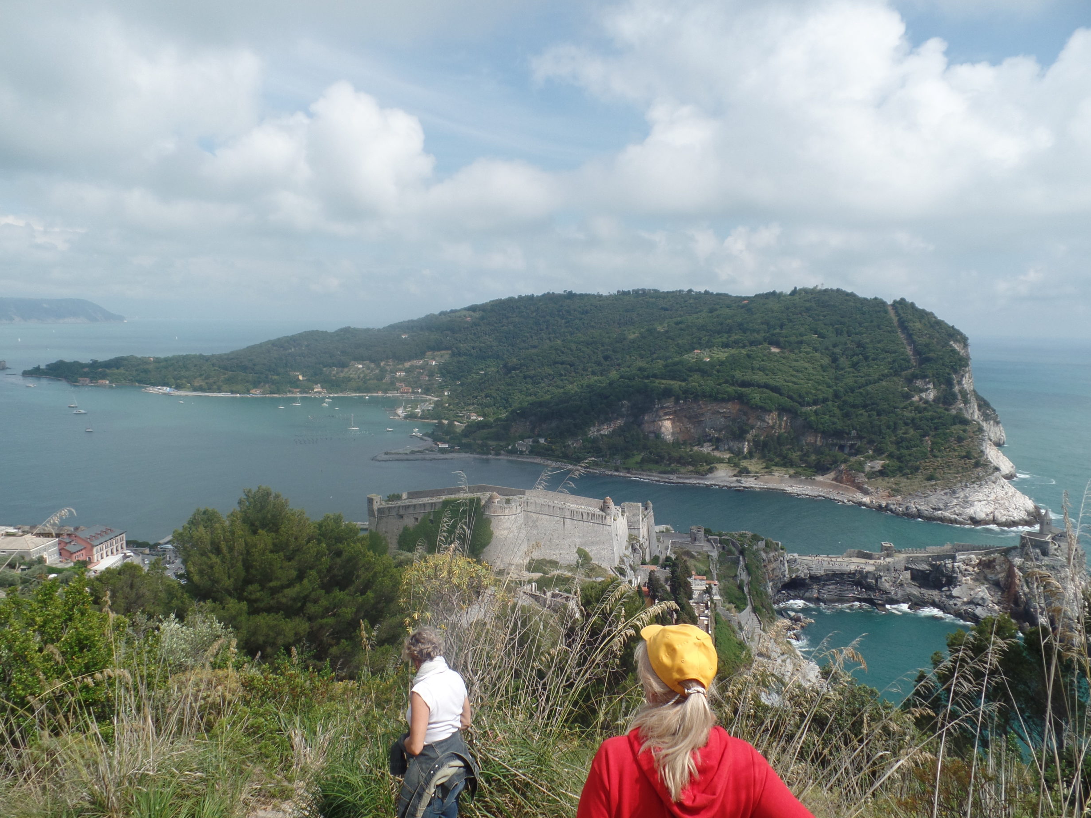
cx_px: 540
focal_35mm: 24
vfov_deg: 56.8
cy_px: 419
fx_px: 756
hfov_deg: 71.6
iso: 80
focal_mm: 4.1
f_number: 3.5
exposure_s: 1/1000
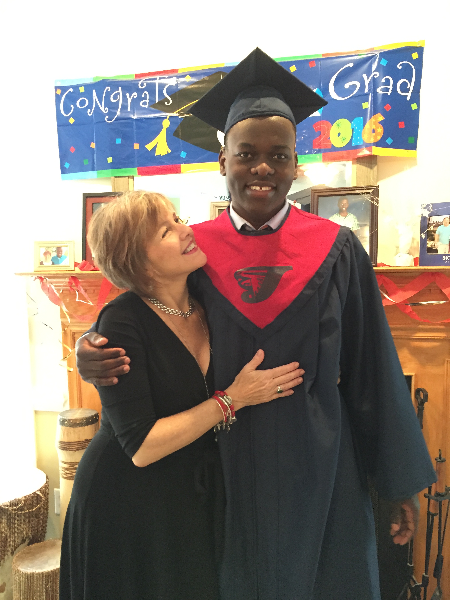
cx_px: 225
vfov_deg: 61.7
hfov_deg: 48.2
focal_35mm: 29
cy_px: 300
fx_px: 503
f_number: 2.2
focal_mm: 4.15
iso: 500
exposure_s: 1/15
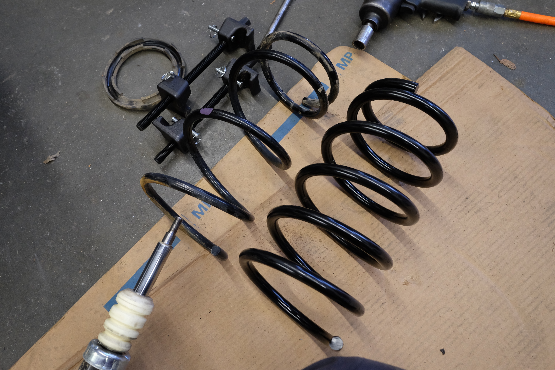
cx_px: 278
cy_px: 185
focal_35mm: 27
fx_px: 416
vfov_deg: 47.9
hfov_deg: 67.4
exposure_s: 1/45
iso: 1600
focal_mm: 18.2
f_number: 4.5
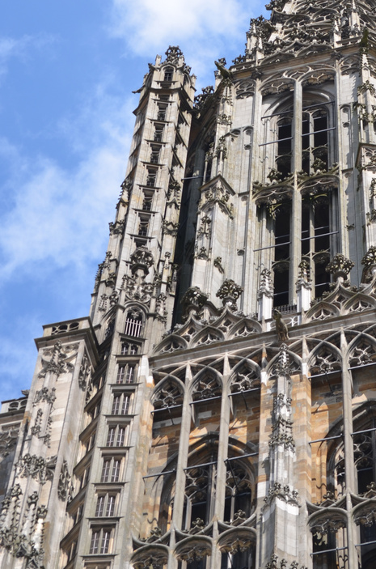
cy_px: 193
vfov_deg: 16.2
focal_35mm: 127
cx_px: 276
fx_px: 1997
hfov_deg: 10.7
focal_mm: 55
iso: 100
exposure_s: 1/250
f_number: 7.1
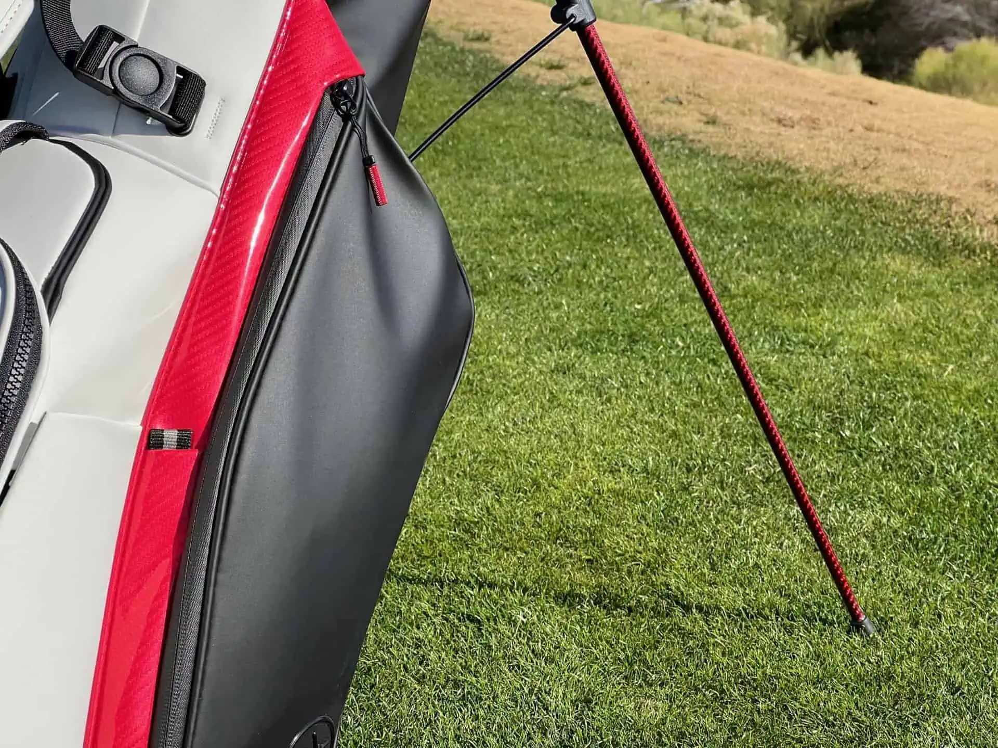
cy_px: 374
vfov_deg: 19.1
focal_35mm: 77
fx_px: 2220
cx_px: 499
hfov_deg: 25.3
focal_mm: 9
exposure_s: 1/779
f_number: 2.8
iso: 32
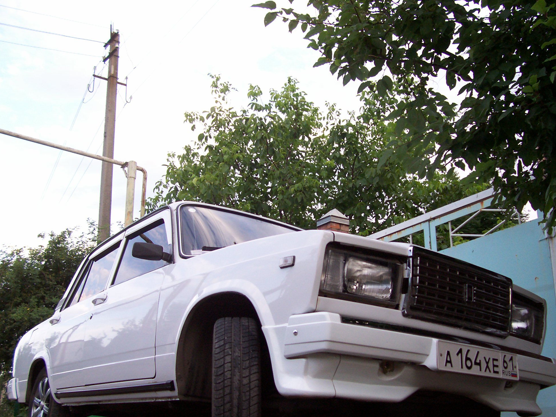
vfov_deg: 35.9
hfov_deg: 46.7
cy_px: 238
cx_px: 315
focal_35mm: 40
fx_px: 643
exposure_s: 1/88.5
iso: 80
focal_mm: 5.6
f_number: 2.7
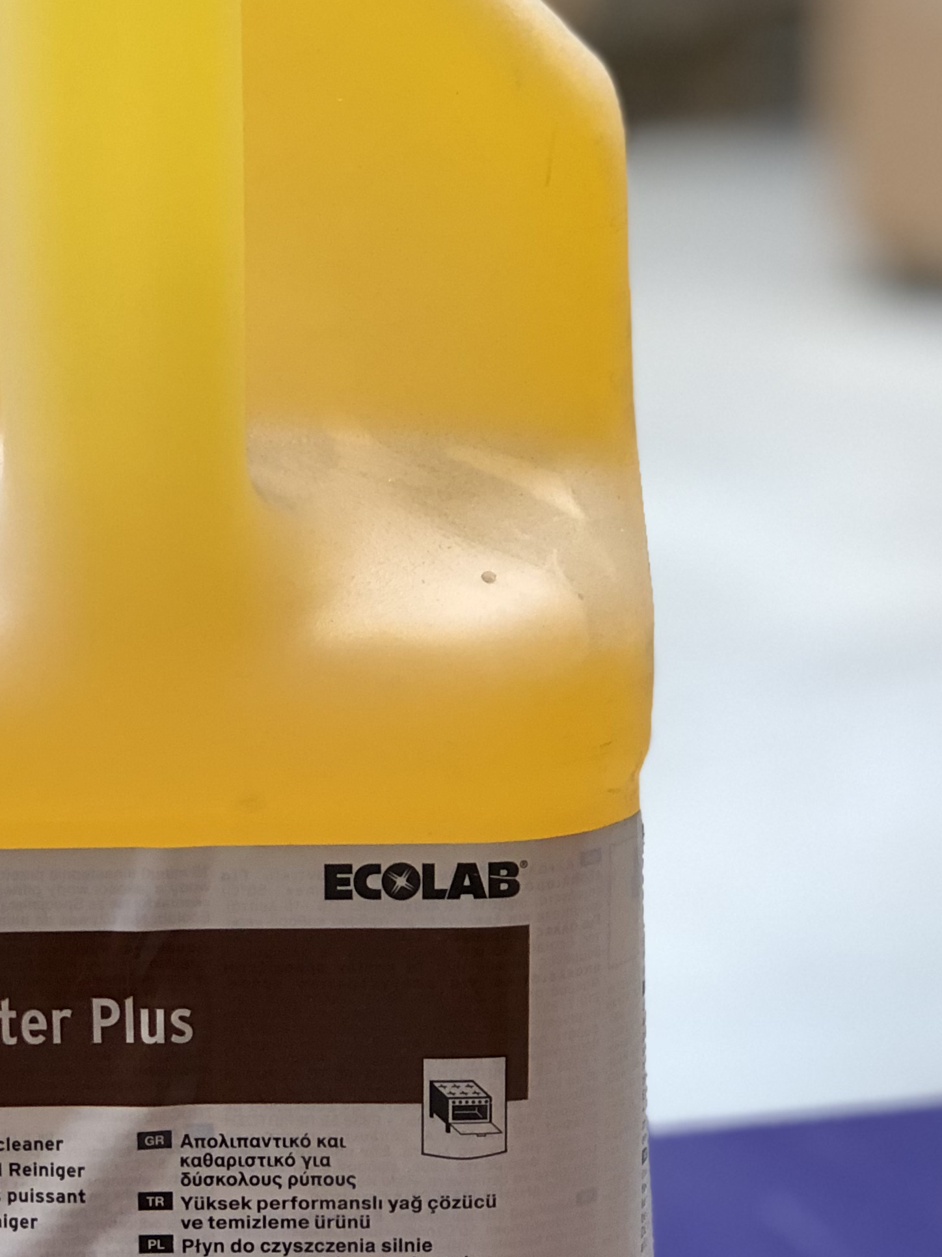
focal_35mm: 119
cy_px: 808
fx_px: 4318
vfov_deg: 16.5
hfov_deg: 12.4
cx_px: 140
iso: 80
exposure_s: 1/33
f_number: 2.8
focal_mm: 6.6
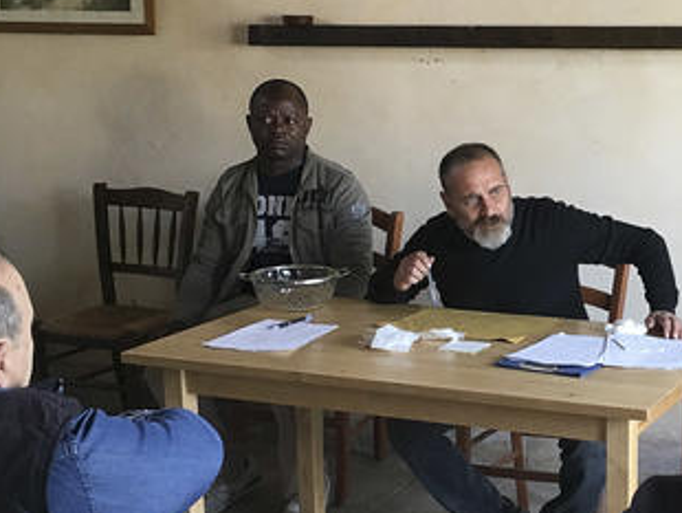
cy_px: 319
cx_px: 642
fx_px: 1420
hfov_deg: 25.9
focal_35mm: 72
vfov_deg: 20.4
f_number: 2.2
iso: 64
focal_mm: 4.15
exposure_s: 1/33
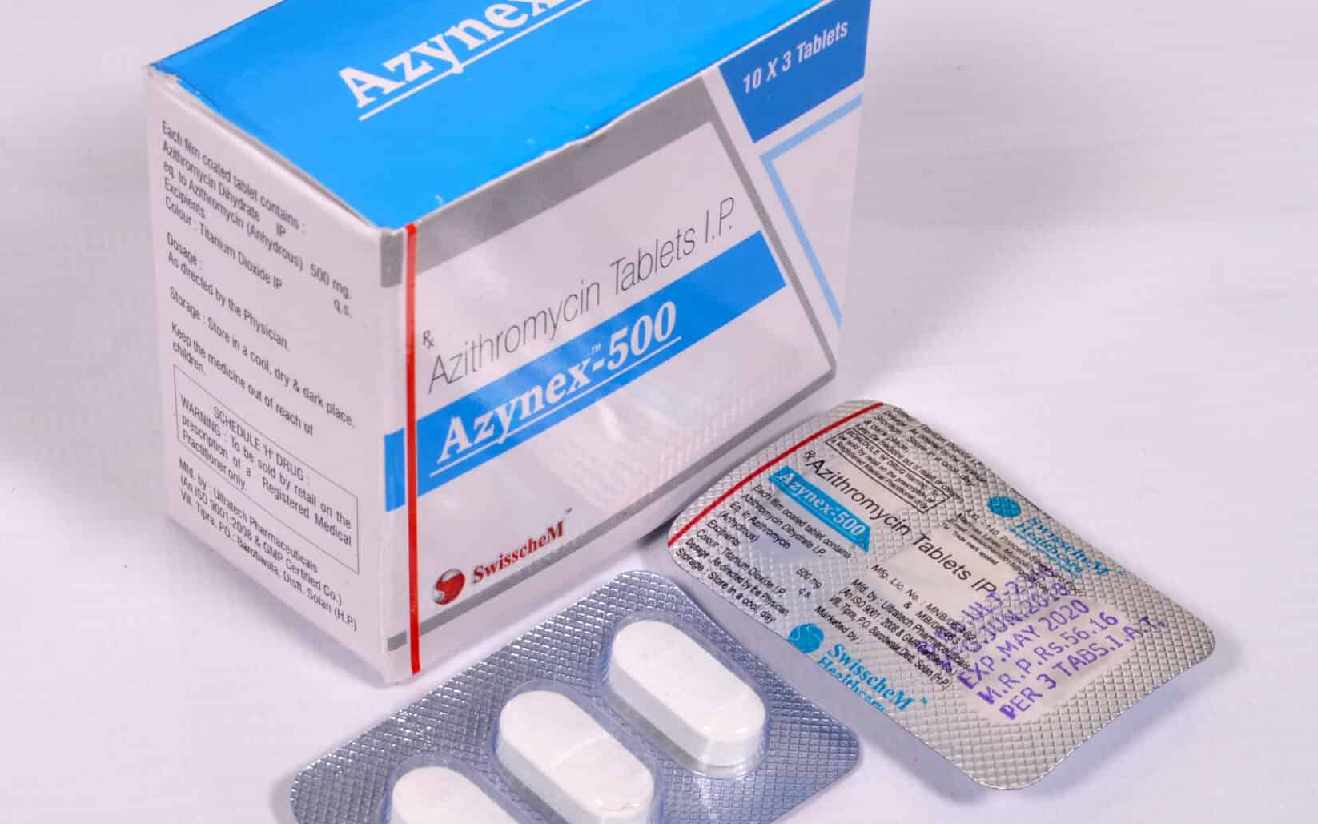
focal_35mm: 114
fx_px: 4095
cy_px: 444
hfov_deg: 18.3
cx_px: 589
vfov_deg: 11.5
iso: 250
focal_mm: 48
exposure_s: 1/125
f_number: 14
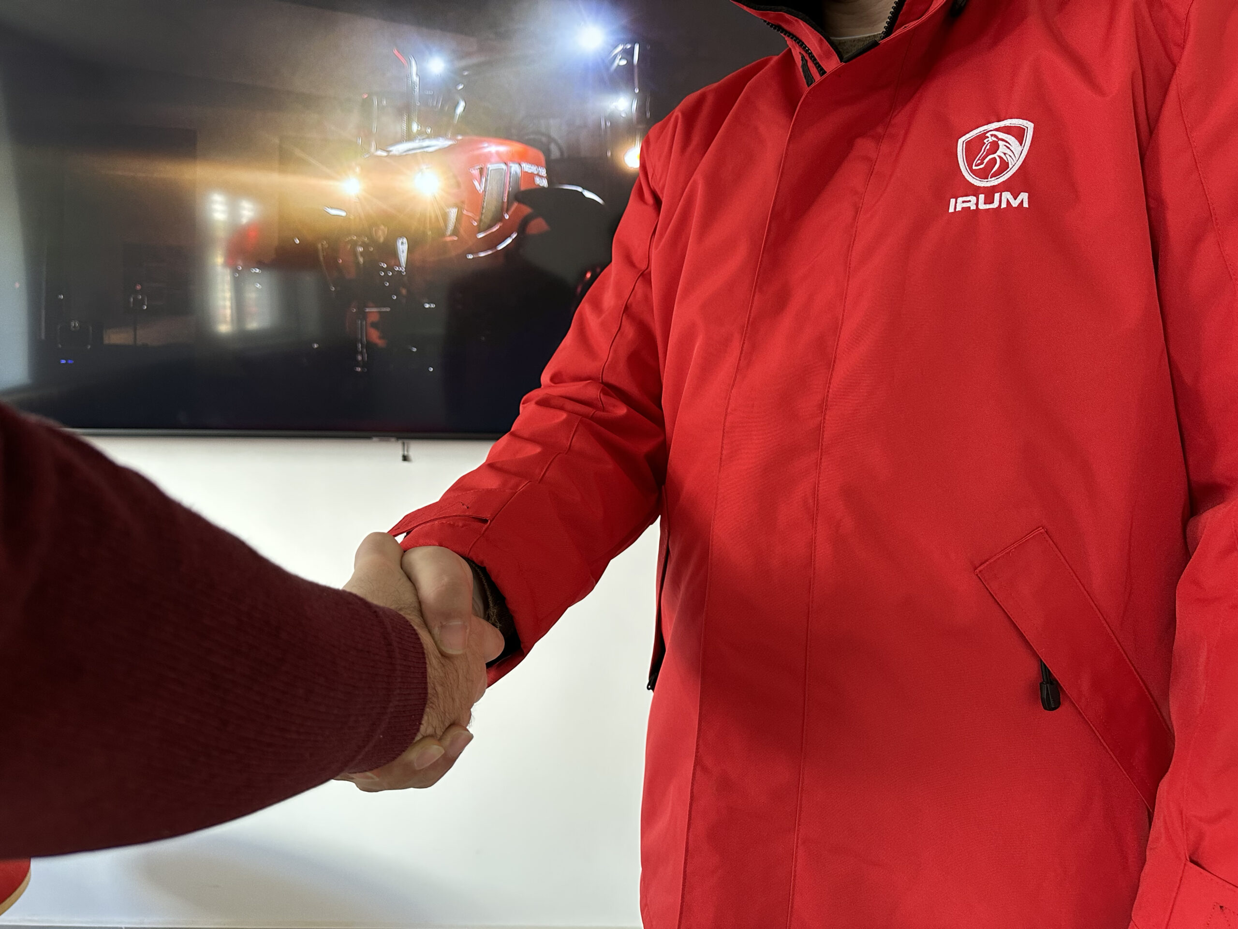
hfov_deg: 71.6
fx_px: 858
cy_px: 464
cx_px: 619
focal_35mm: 24
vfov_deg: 56.8
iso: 320
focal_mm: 6.86
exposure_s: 1/50
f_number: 1.78
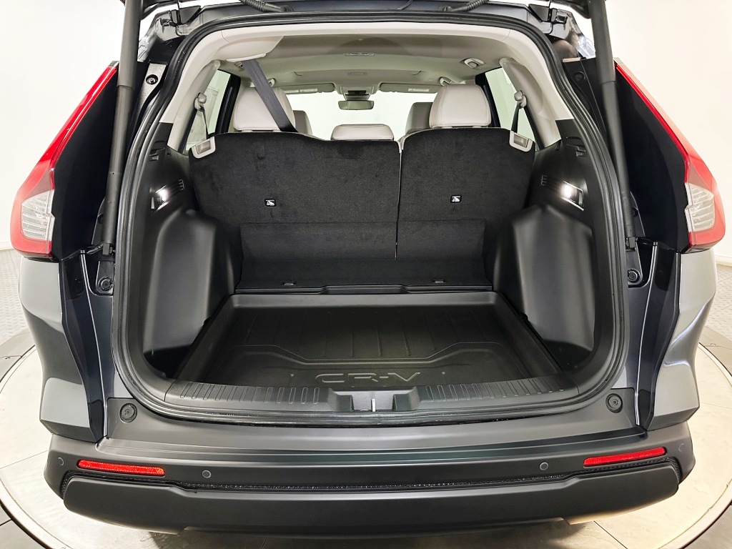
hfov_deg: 71.6
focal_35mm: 24
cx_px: 366
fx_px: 508
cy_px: 274
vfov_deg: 56.8
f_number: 1.78
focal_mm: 6.86
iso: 1000
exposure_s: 1/30
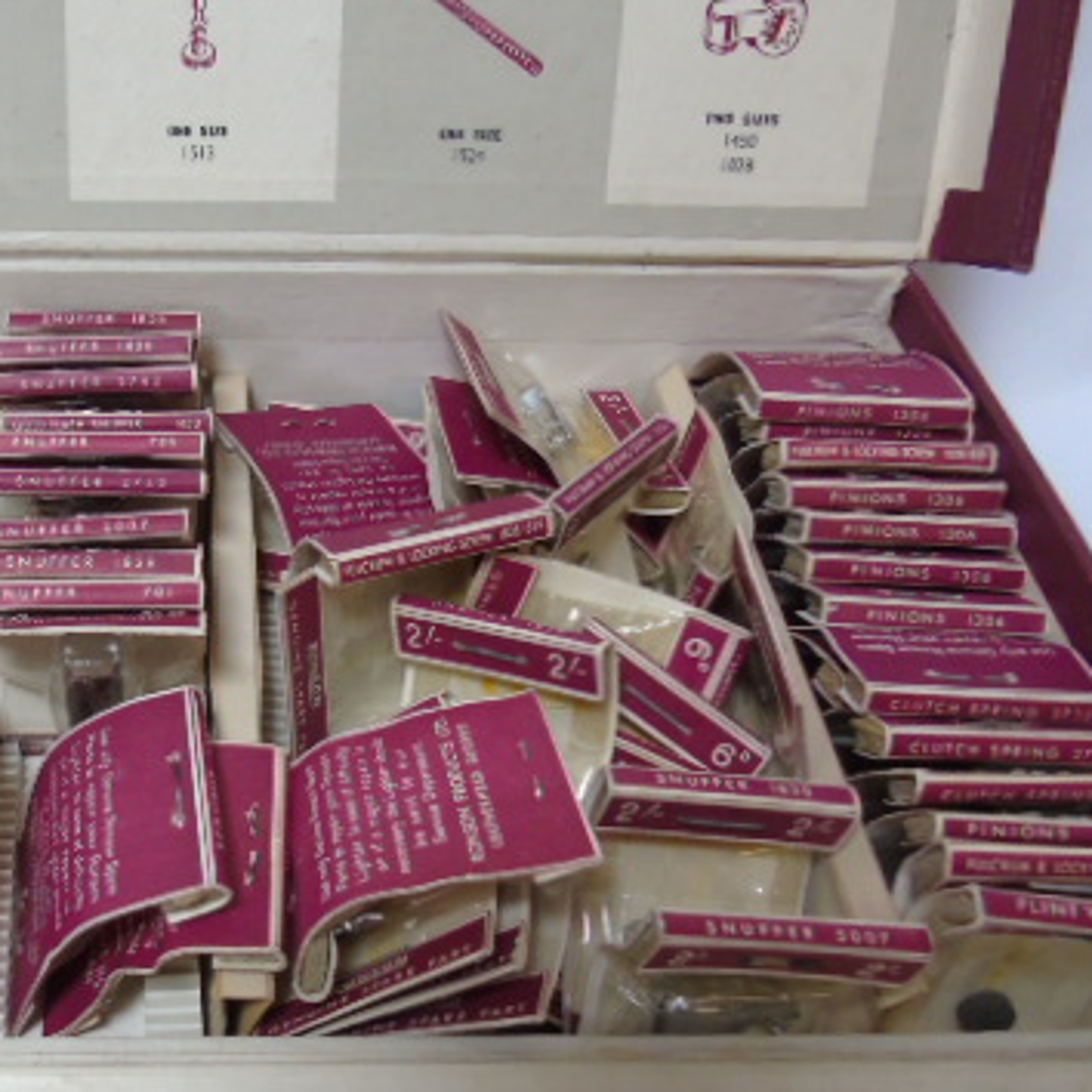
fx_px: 1428
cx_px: 194
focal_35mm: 40
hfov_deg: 39.9
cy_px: 623
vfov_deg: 41.8
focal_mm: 4.4
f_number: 3.4
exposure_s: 1/30
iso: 200
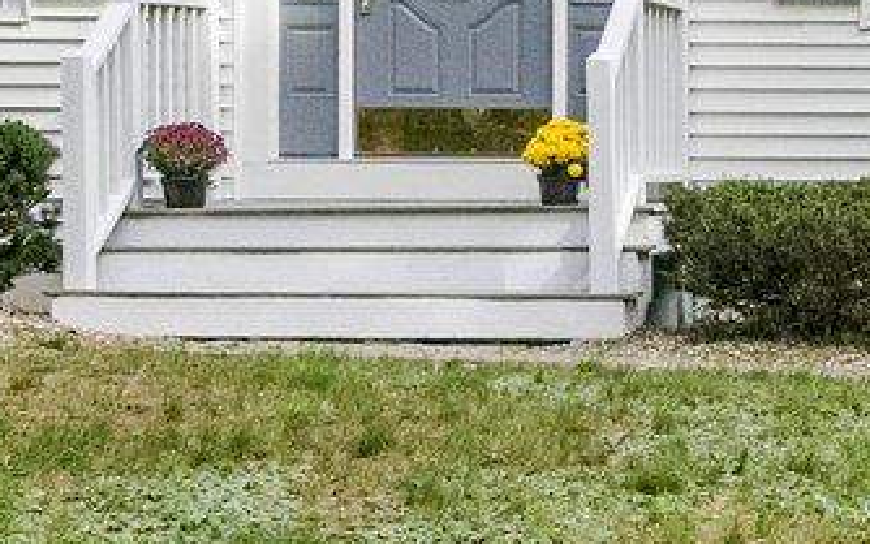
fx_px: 2965
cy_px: -27
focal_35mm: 125
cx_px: 1474
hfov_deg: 14.9
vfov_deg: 10.4
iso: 2000
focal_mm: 20
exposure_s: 1/2500
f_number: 8
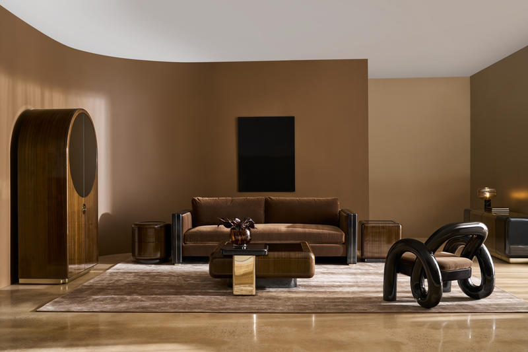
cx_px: 264
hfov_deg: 48.5
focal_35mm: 40
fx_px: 587
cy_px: 176
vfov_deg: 33.4
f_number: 6.3
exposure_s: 1/1.25
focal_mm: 40
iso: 200
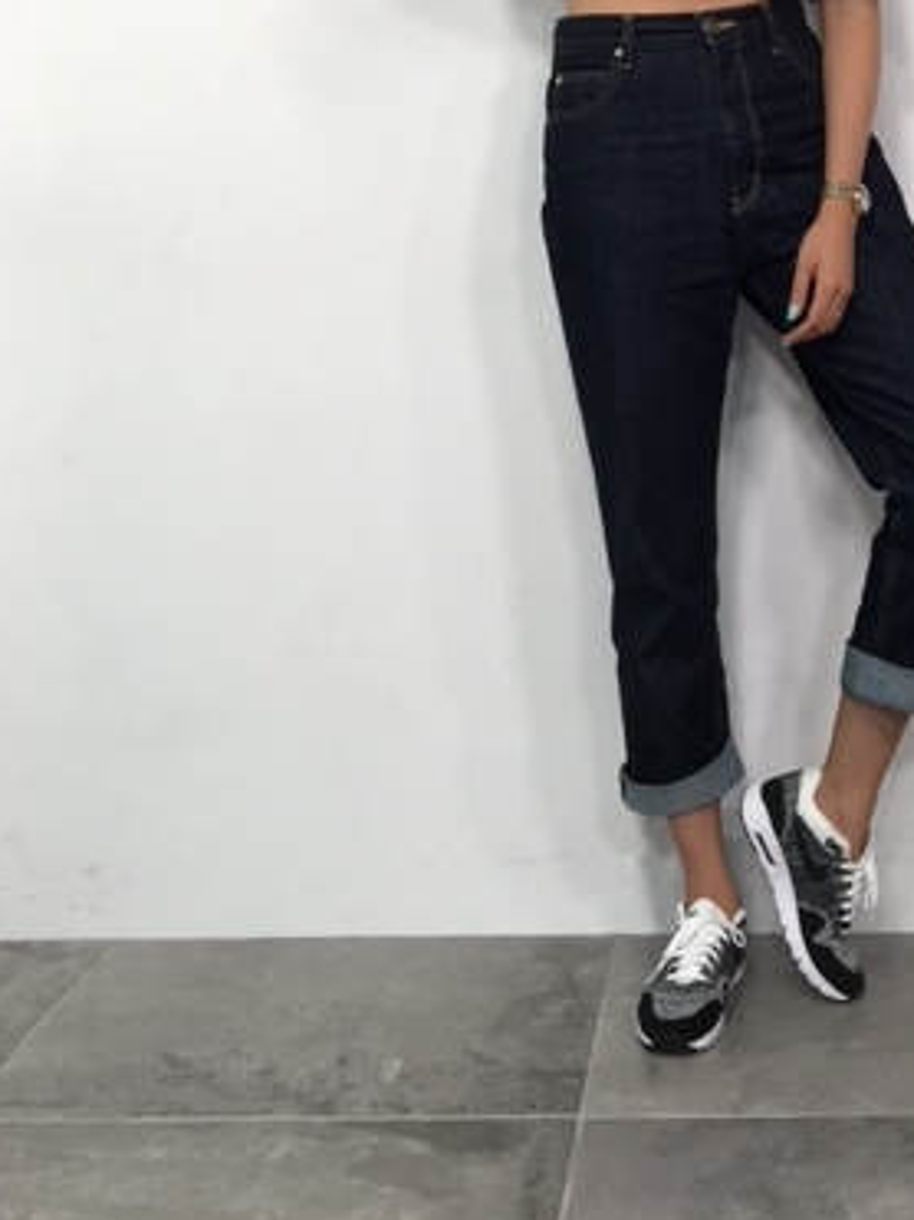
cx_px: 746
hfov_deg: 28.4
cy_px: 263
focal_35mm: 50
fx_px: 1761
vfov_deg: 37.0
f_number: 2.2
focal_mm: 4.15
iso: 40
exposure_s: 1/120
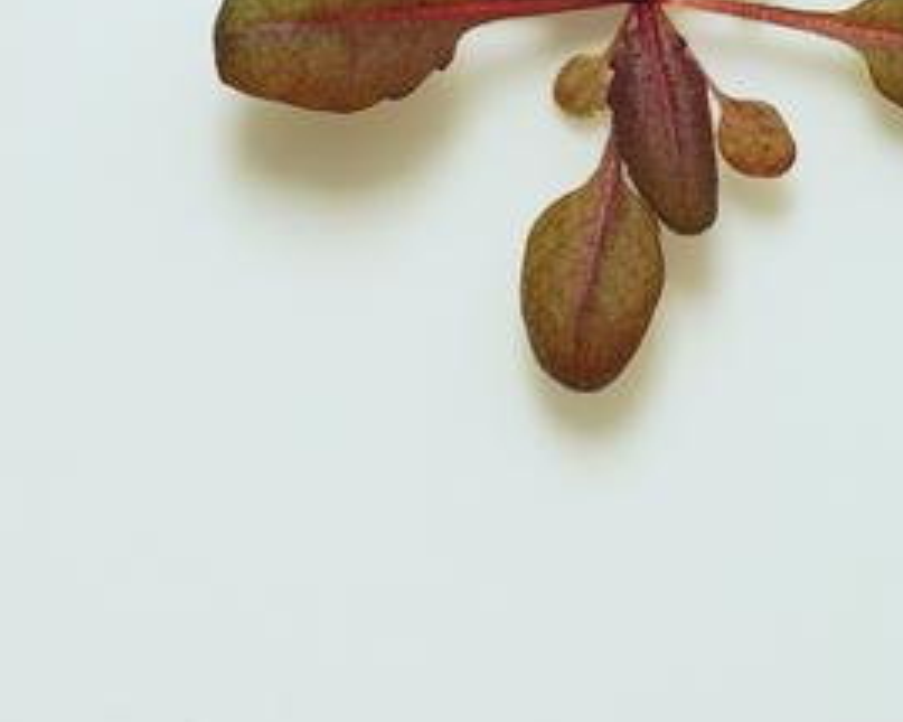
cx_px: 124
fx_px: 5877
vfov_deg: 7.0
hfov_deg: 8.8
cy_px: 54
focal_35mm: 220
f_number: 7.1
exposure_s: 1/2
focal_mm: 90
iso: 160
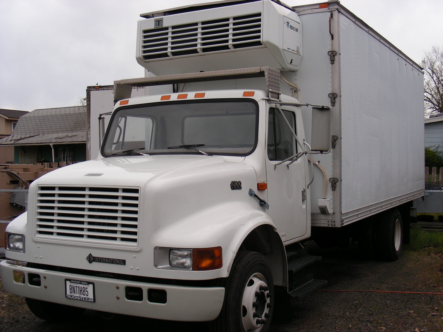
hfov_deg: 42.9
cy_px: 166
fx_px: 563
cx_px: 222
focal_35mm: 44
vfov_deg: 32.9
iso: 50
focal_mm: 7.4
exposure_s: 1/65.3
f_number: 3.5
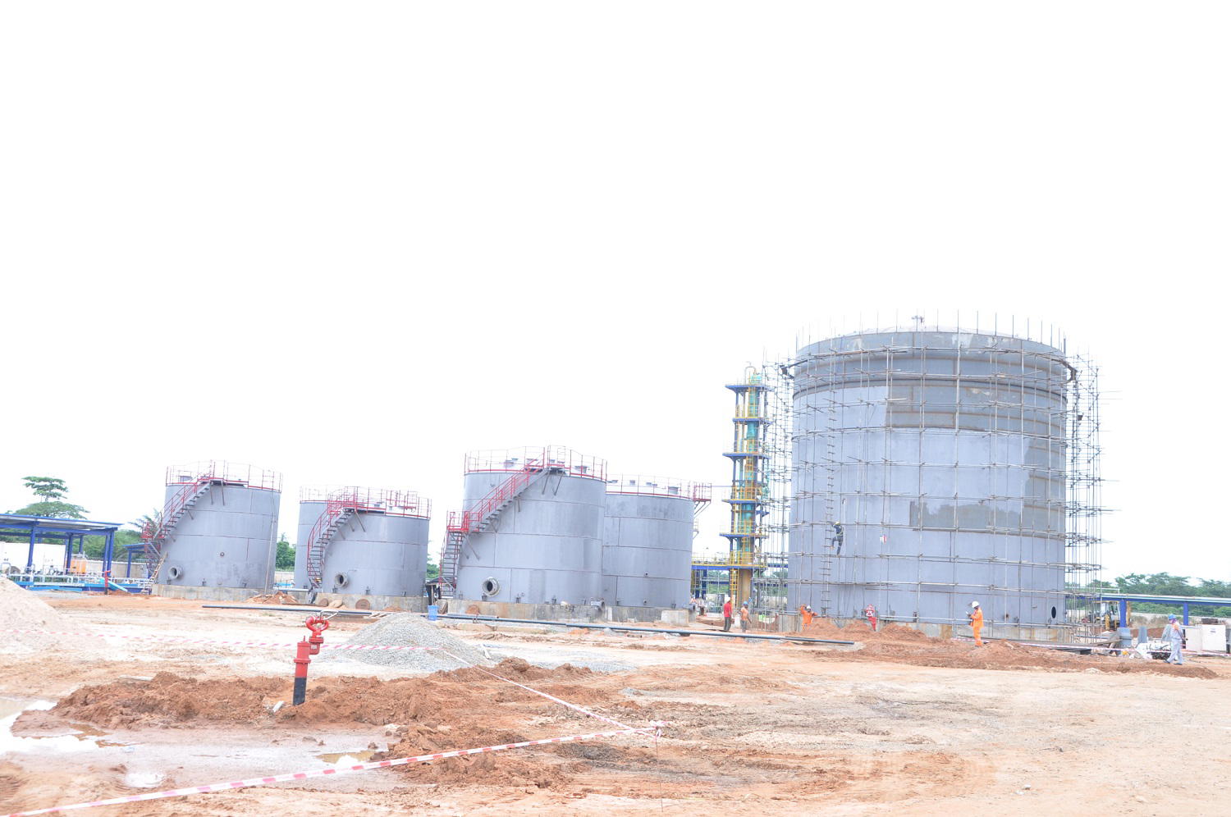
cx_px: 616
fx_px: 1332
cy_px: 408
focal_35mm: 39
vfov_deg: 34.1
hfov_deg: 49.6
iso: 200
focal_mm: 26
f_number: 8
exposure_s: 1/60
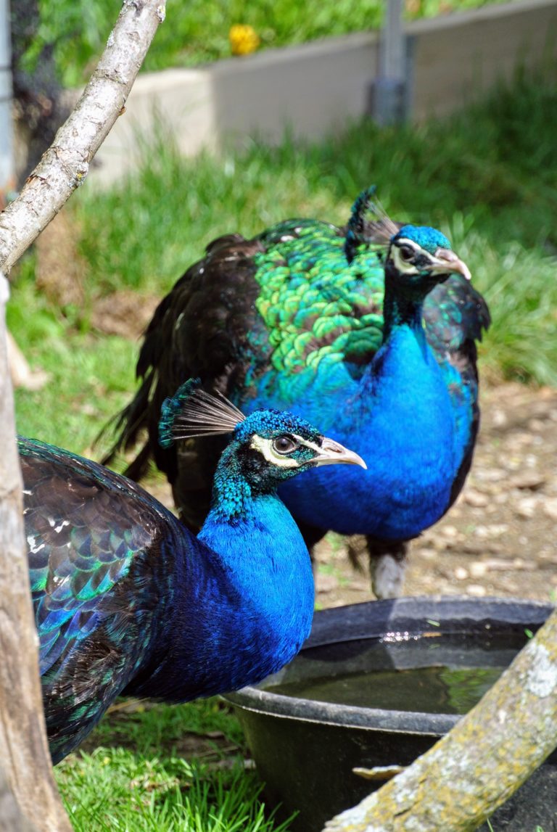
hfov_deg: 4.6
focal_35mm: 297
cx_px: 278
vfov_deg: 6.9
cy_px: 416
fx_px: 6872
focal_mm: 110
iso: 100
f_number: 5.6
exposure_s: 1/200
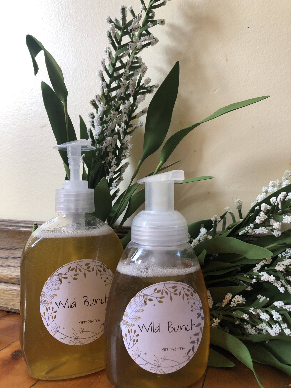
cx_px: 146
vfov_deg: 63.4
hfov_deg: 49.7
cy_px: 194
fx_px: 314
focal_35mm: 28
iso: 32
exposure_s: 1/30
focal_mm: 3.99
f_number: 1.8
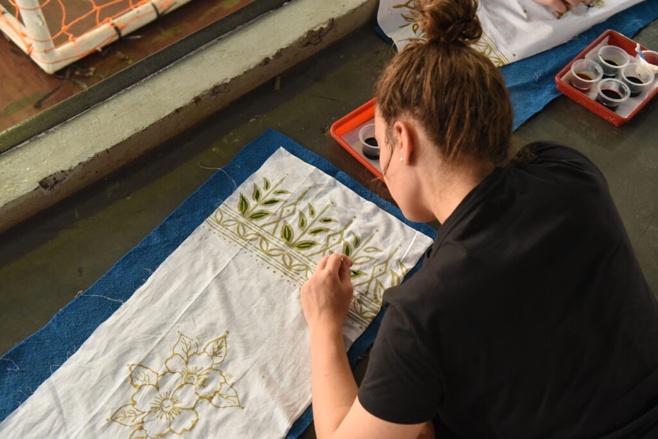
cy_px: 220
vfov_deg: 28.1
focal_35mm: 48
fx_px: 878
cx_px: 329
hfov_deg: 41.1
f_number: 5.6
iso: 4000
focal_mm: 48
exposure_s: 1/50
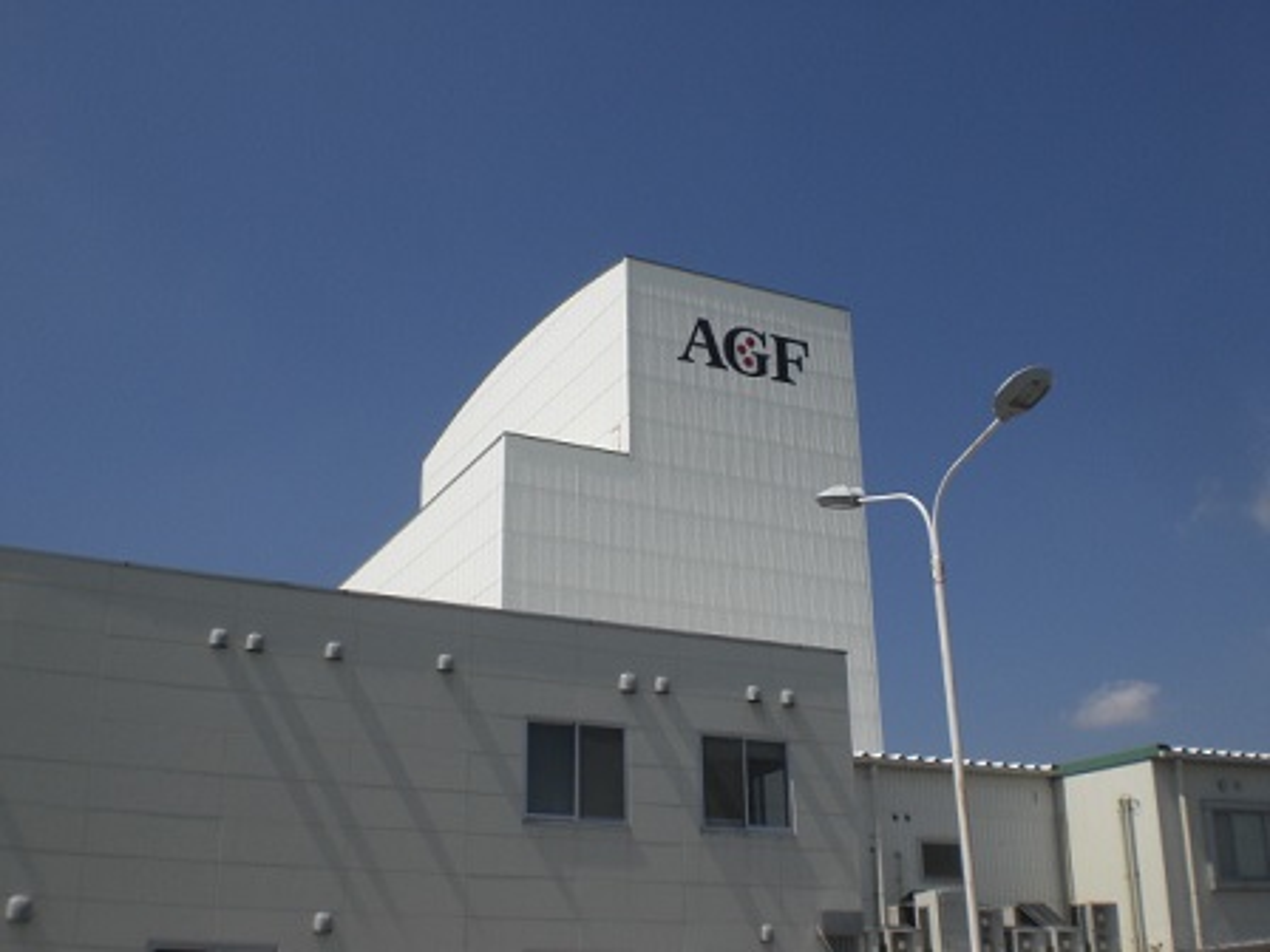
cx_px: 635
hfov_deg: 49.0
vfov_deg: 37.7
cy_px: 476
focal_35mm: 38
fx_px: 1394
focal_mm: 6.3
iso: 50
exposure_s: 1/800
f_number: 4.4
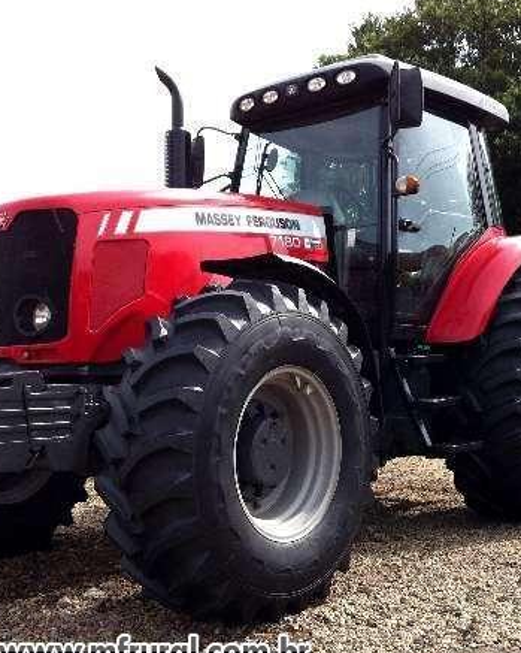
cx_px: 288
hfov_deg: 30.2
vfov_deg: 37.4
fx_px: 965
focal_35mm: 50
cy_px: 333
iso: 80
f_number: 2.8
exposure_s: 1/656
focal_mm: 3.85
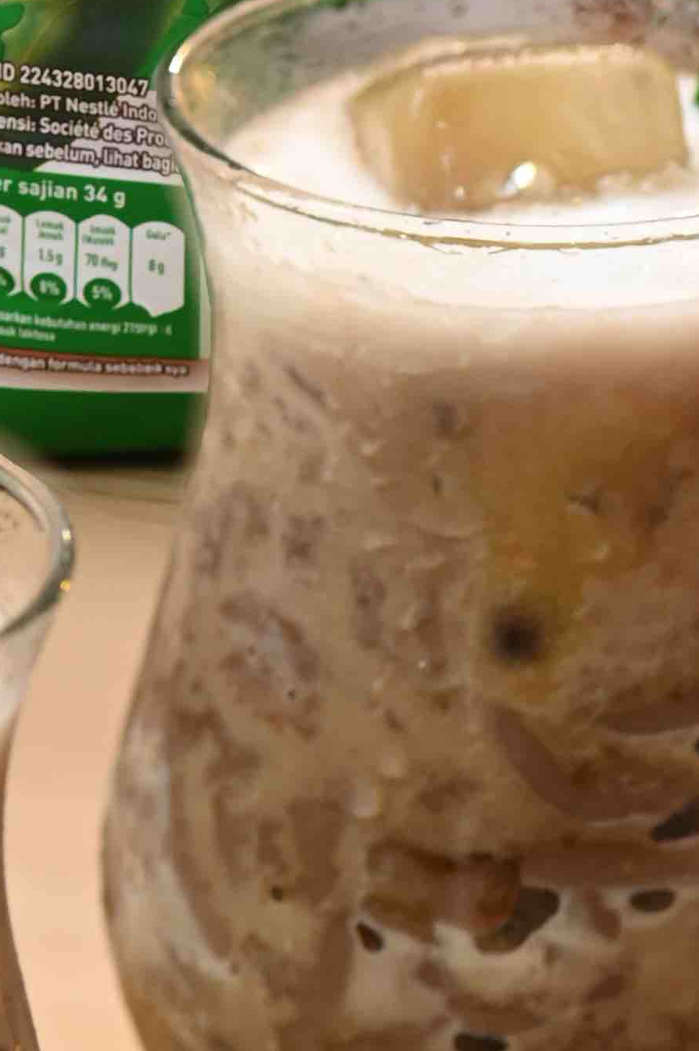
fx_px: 13764
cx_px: 117
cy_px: 515
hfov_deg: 2.9
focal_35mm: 472
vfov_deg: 4.4
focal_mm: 105
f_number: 6.3
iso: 800
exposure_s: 1/100
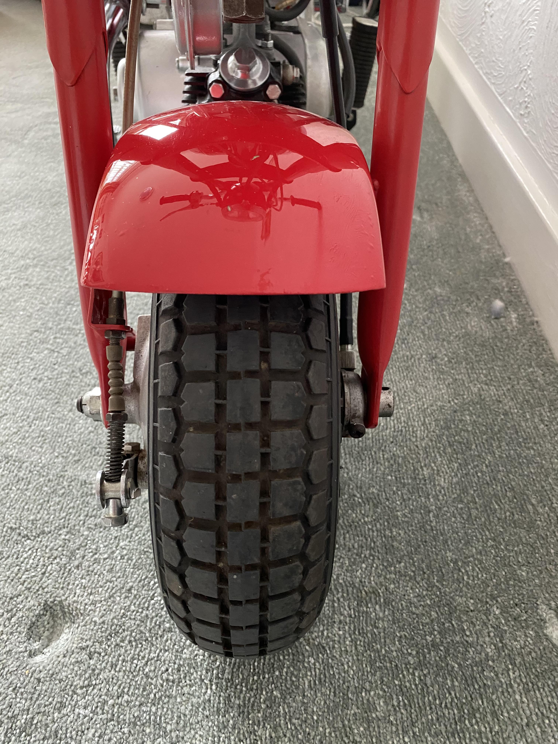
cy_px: 372
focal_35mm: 26
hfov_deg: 53.1
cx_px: 279
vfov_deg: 67.3
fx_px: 559
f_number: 1.8
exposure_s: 1/60
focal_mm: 4.25
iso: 320
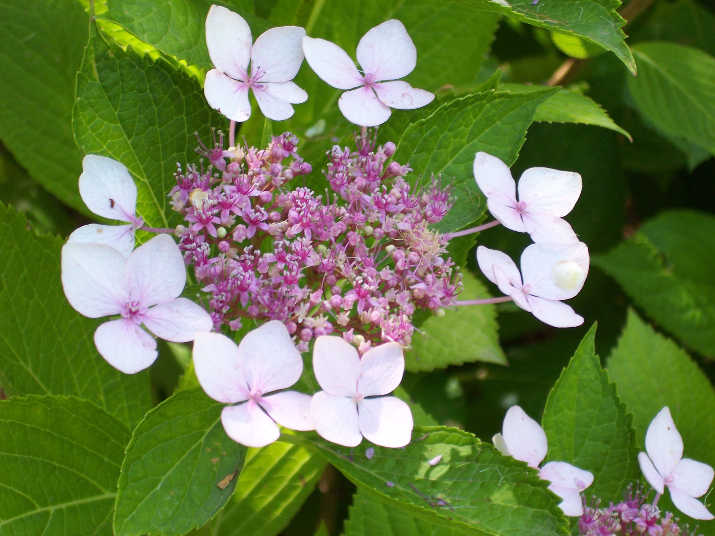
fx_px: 2353
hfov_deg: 17.3
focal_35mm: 114
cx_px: 358
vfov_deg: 13.0
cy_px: 268
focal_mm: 24
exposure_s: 1/90
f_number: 4.8
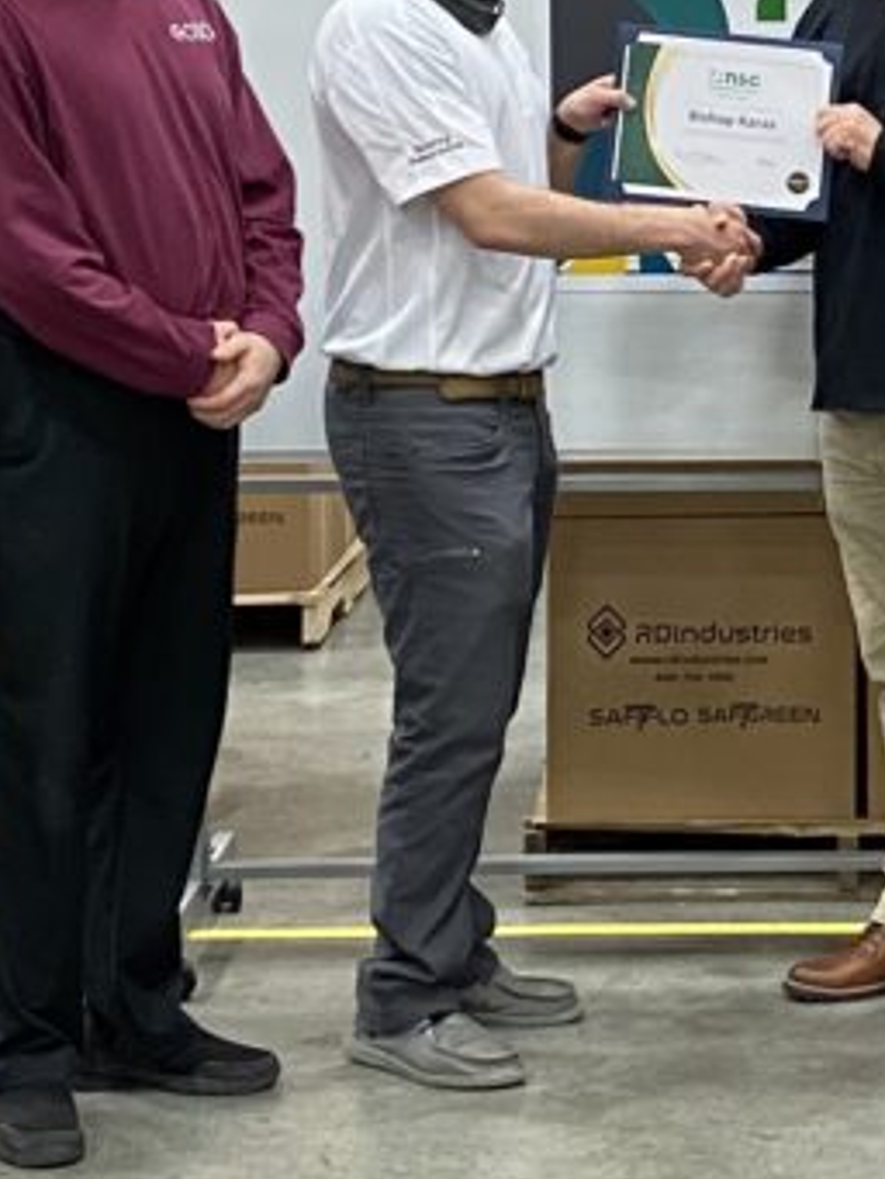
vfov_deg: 16.7
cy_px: 294
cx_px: 906
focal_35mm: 117
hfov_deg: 12.5
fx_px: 3986
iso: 320
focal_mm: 4.25
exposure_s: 1/60
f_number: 1.8
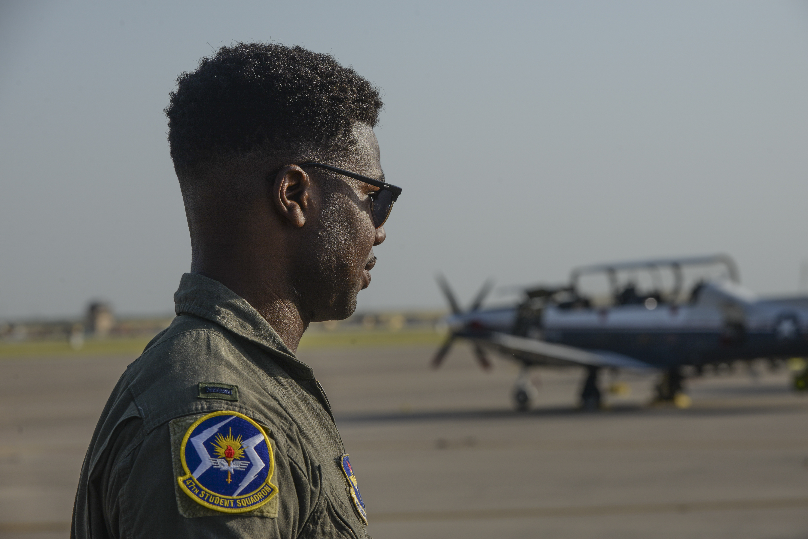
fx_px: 2851
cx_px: 407
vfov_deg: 10.8
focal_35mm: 127
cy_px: 268
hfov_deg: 16.1
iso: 250
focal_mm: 125
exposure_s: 1/640
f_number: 11
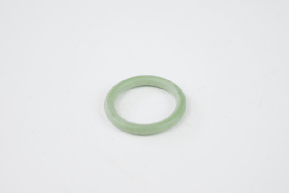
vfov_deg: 16.6
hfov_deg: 24.6
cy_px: 96
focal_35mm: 82
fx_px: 662
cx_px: 144
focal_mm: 55
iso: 1100
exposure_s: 1/60
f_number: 5.6
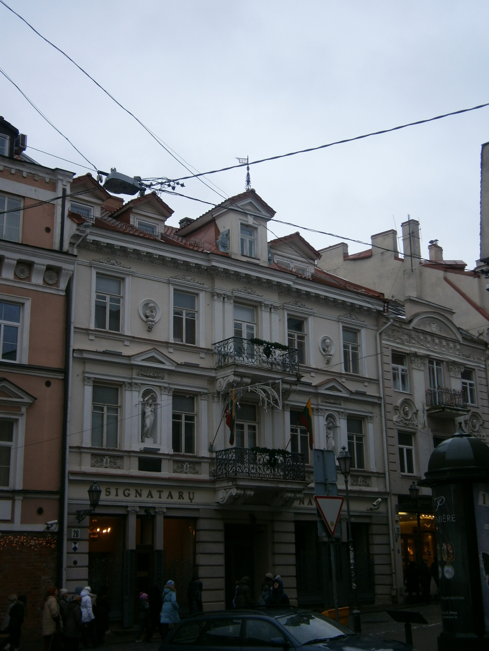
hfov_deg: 30.9
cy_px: 326
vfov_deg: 40.4
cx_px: 244
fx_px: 885
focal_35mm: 47
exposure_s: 1/80
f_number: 3.4
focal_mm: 8.3
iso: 80
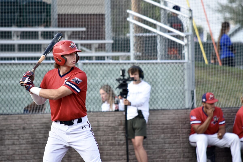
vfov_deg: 3.1
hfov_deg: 4.6
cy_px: 81
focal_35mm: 450
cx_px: 122
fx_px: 3037
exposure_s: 1/800
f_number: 7.1
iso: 800
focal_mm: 300
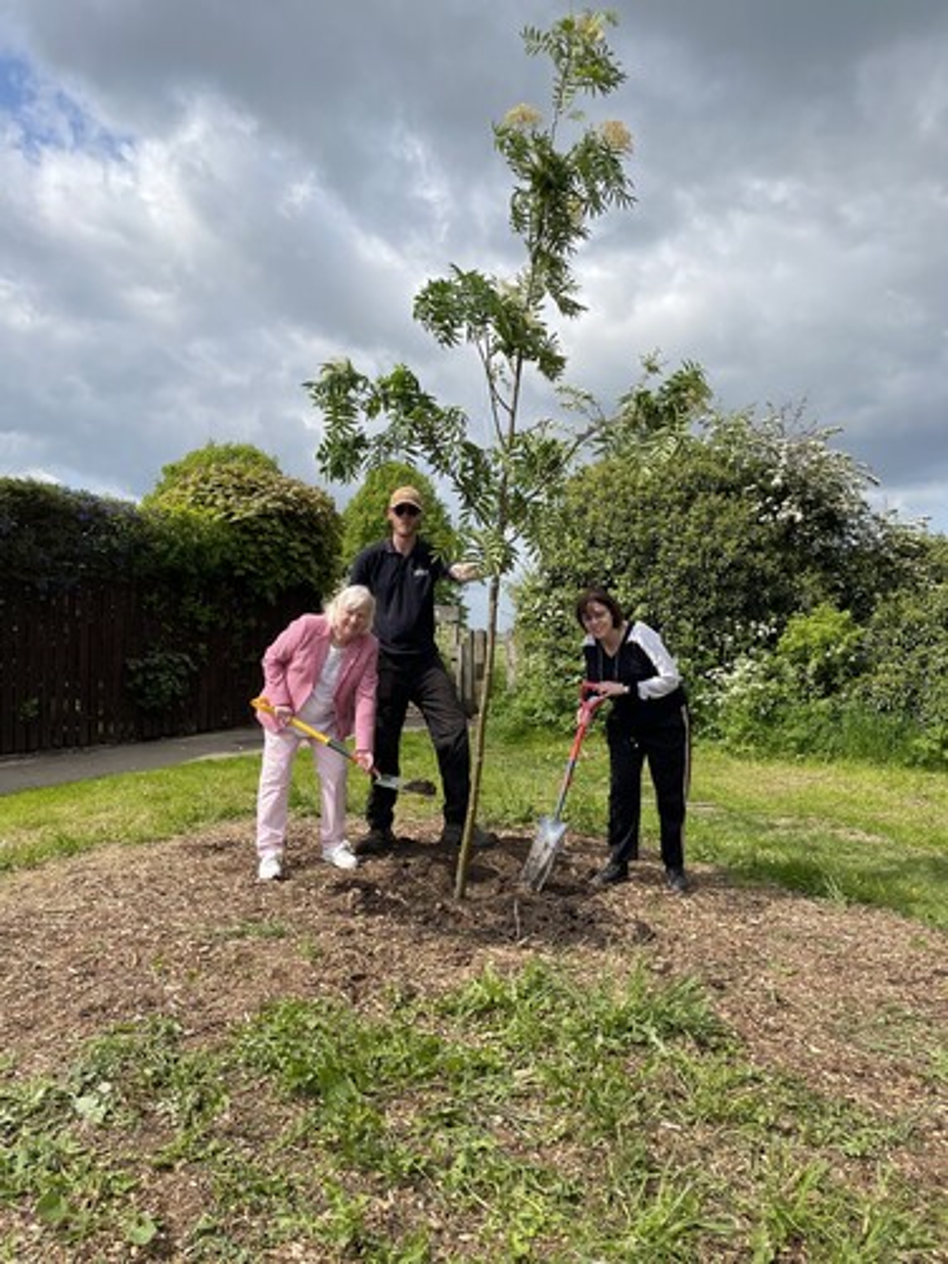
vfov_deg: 67.3
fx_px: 949
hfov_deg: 53.1
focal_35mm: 26
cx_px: 474
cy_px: 632
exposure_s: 1/3205
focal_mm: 4.2
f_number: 1.6
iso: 32
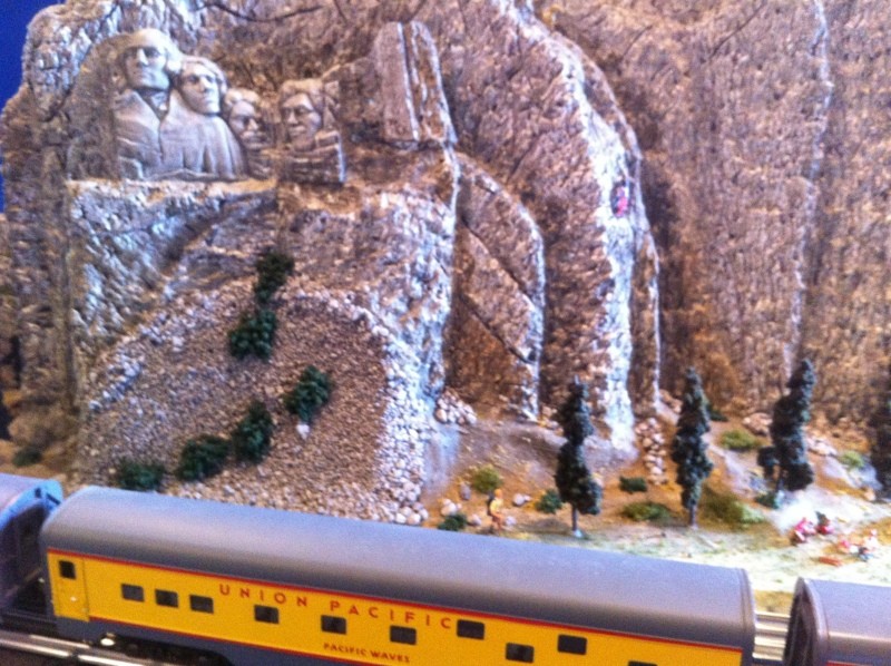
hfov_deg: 52.7
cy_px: 333
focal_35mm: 35
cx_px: 446
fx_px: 900
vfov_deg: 40.6
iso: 400
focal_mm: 3.85
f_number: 2.8
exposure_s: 1/15
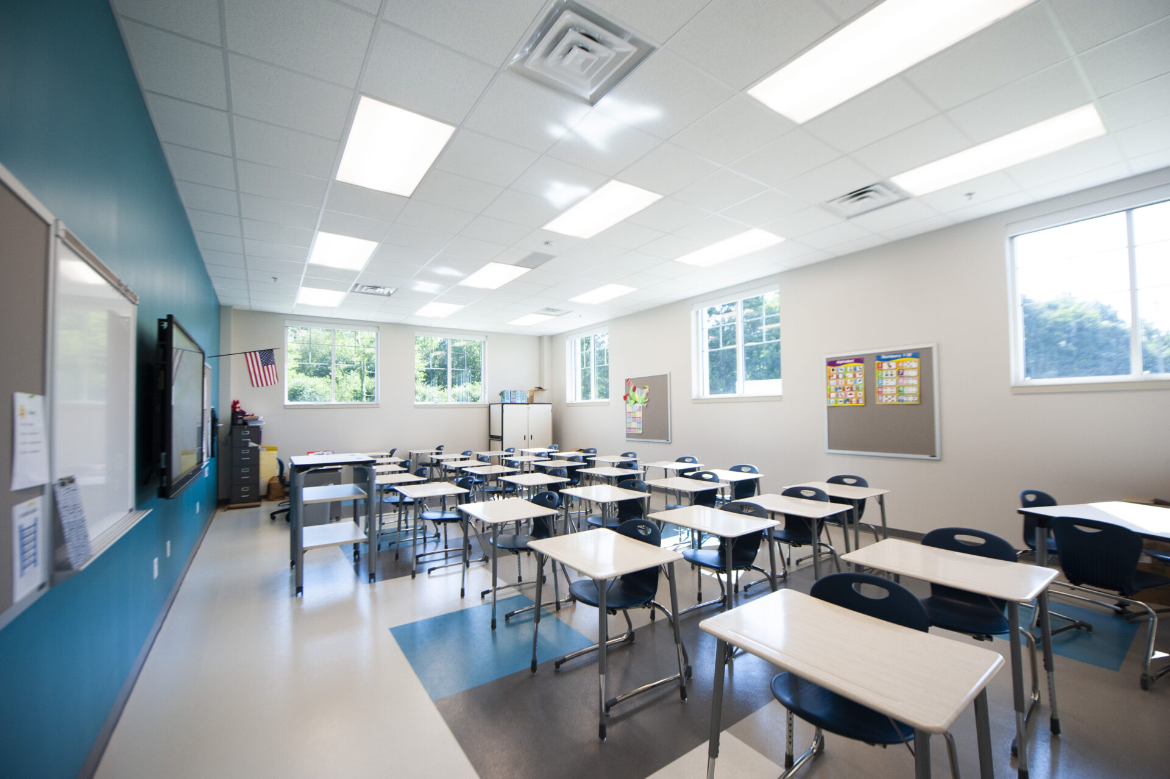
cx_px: 585
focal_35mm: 14
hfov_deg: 104.3
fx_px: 455
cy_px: 390
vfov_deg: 81.1
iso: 800
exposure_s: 1/640
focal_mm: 14
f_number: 3.5
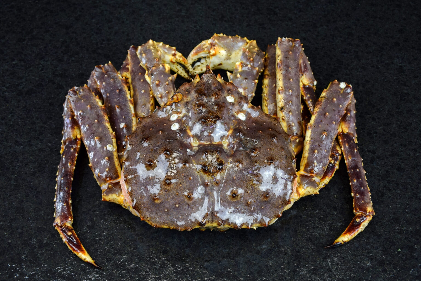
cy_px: 140
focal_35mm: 40
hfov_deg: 47.9
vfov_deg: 33.0
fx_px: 474
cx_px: 210
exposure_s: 1/1.3
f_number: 10
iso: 100
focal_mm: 27
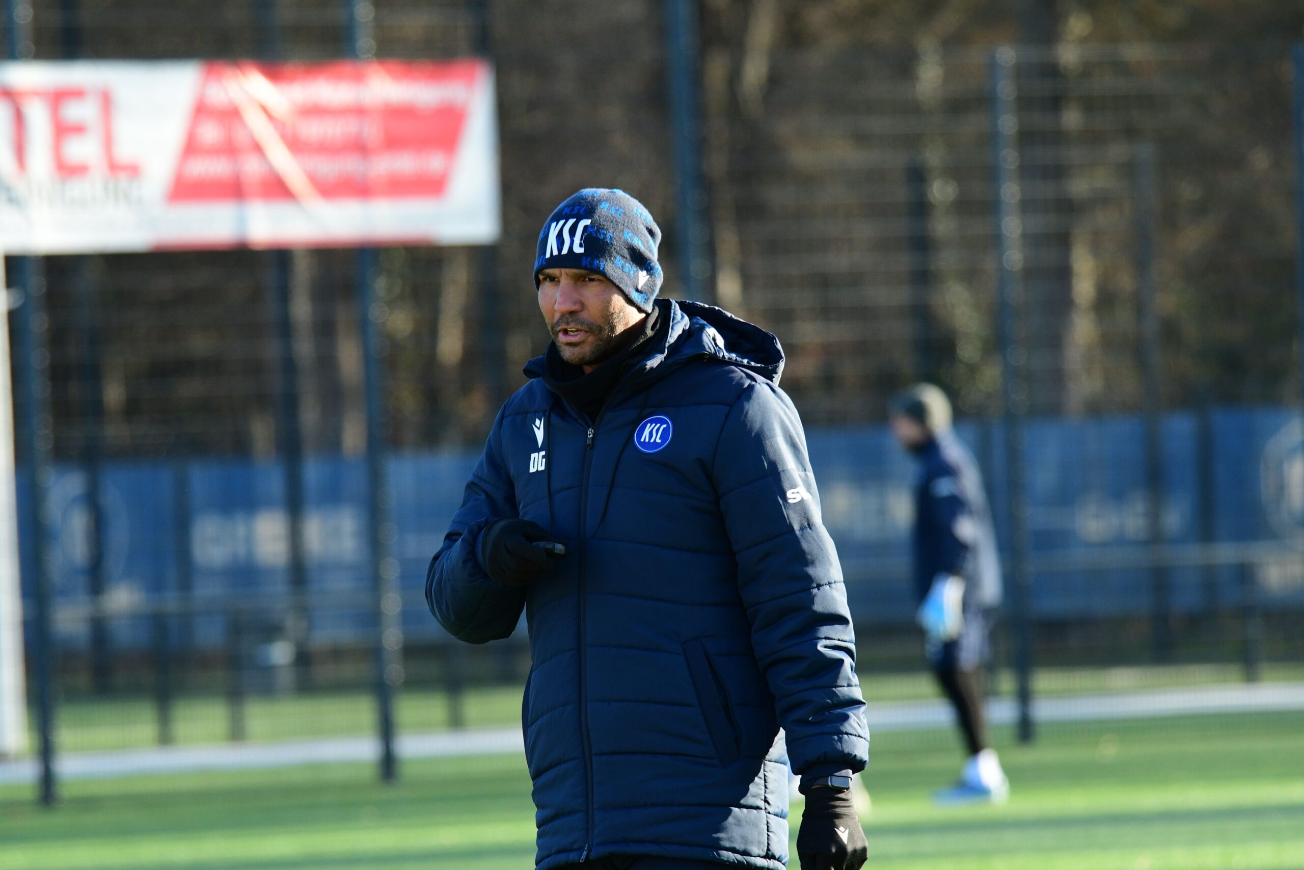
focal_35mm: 375
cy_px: 435
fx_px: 13583
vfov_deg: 3.7
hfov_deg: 5.5
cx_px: 652
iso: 900
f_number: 5.3
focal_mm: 250
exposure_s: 1/1000
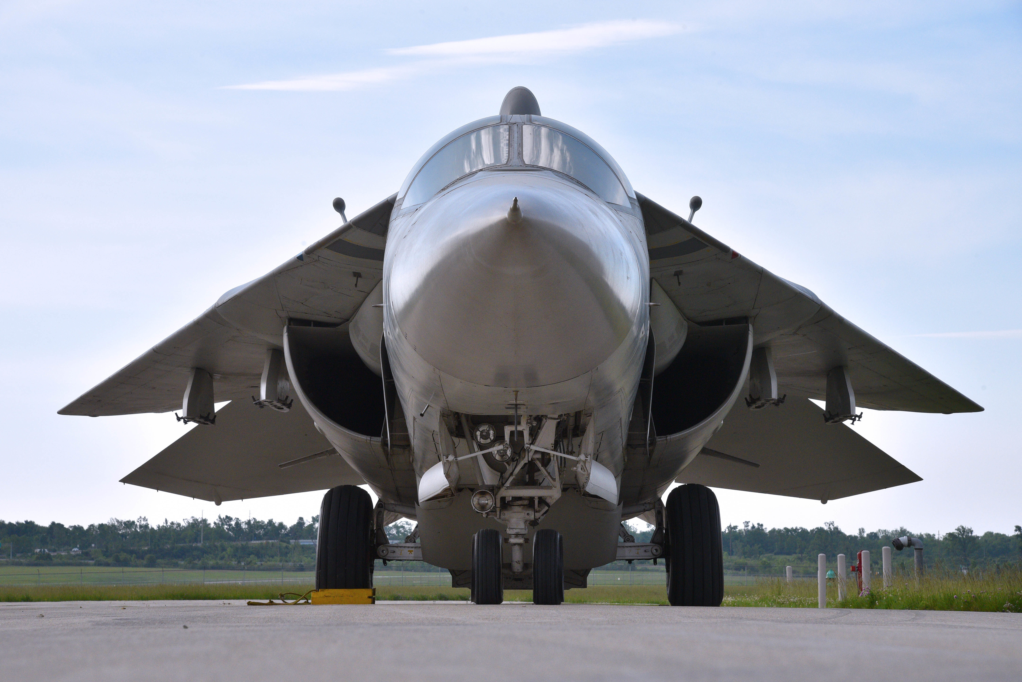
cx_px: 511
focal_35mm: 105
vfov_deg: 13.1
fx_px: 2982
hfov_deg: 19.4
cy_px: 341
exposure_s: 1/1000
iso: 2000
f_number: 16
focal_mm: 105
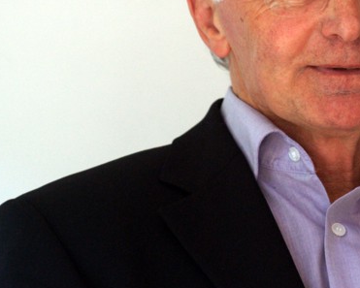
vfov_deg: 5.9
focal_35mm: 262
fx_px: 2792
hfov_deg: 7.3
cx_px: 350
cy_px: 31
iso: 800
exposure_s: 1/200
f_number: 6.3
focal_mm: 120
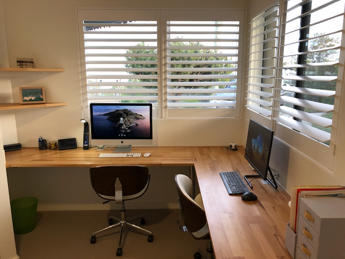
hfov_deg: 63.4
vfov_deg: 49.7
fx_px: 279
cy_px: 130
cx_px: 172
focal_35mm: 28
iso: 32
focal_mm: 4
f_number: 1.8
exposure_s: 1/25
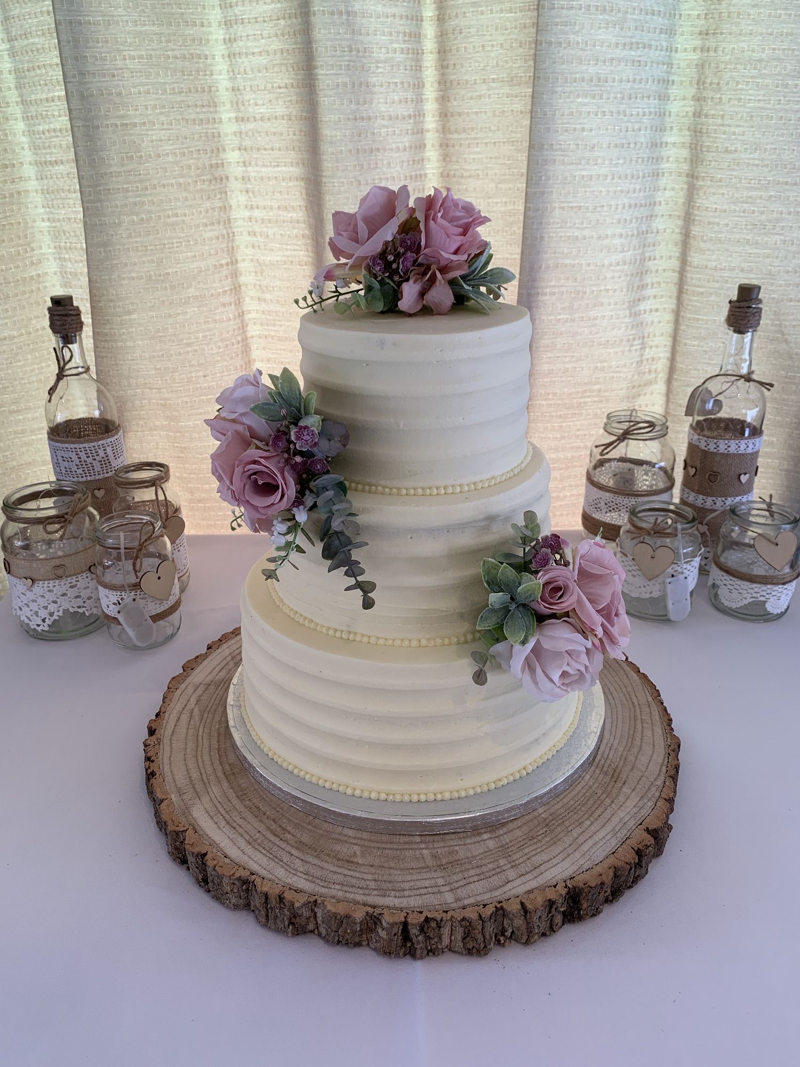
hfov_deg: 53.1
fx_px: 801
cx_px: 400
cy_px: 534
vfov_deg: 67.3
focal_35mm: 26
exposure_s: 1/121
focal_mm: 4.25
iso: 64
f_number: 1.8
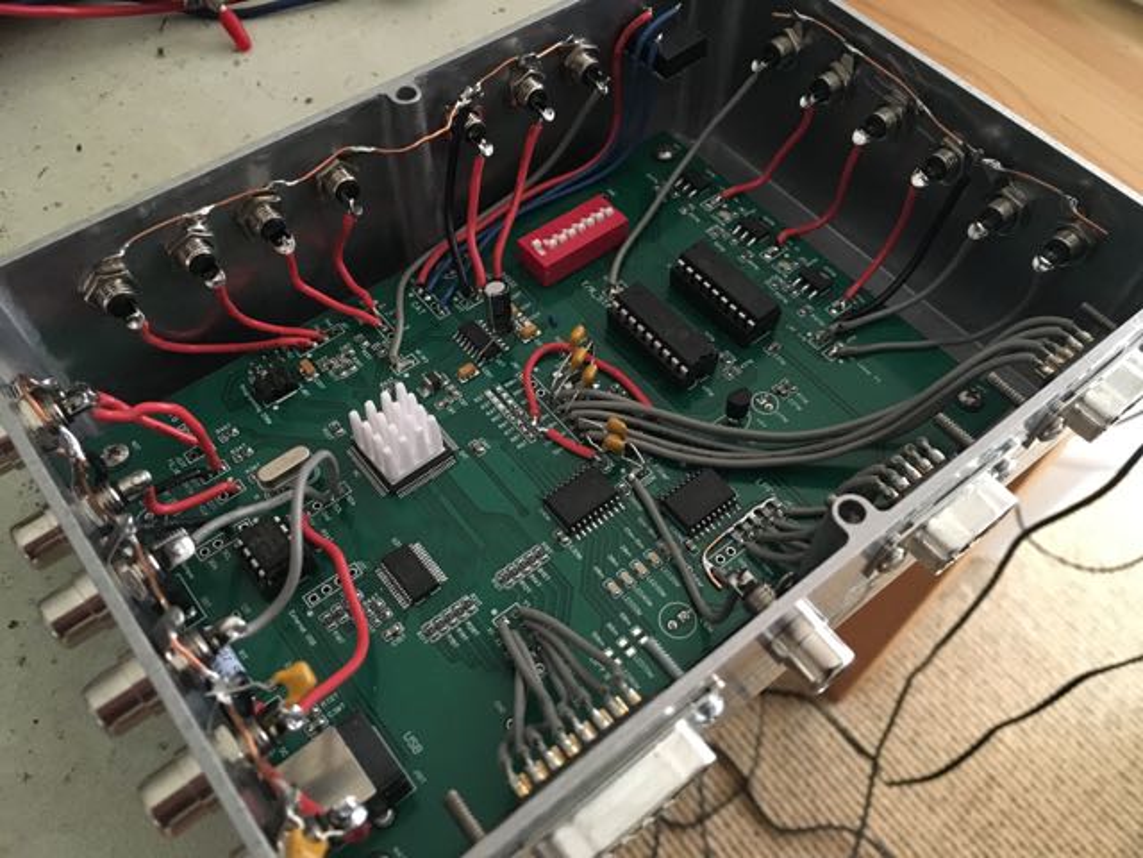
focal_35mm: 29
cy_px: 429
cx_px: 572
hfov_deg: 61.7
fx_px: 958
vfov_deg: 48.2
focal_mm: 4.15
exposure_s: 1/15
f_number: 2.2
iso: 250
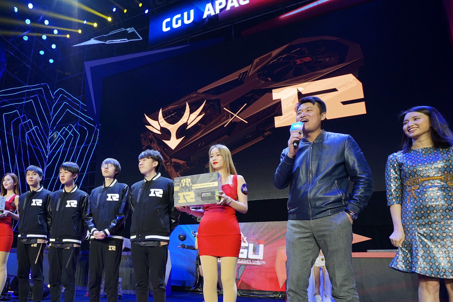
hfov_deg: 72.8
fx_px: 289
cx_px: 137
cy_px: 201
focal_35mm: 23
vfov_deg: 54.0
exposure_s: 1/100
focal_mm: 16
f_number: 4.5
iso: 640
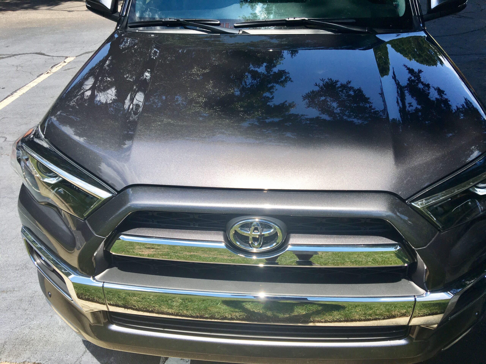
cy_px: 182
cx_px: 243
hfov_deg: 61.7
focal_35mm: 29
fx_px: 407
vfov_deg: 48.2
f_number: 2.2
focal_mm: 4.15
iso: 25
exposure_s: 1/1221
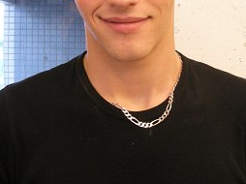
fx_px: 440
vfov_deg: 23.3
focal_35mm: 62
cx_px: 127
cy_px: 37
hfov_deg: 31.2
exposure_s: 1/34.5
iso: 137
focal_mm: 5.8
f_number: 2.8
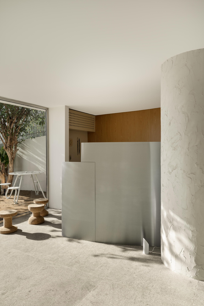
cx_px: 101
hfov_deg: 46.5
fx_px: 237
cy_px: 155
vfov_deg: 65.6
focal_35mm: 28
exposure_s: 1/30
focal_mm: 26.9
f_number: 11
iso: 160
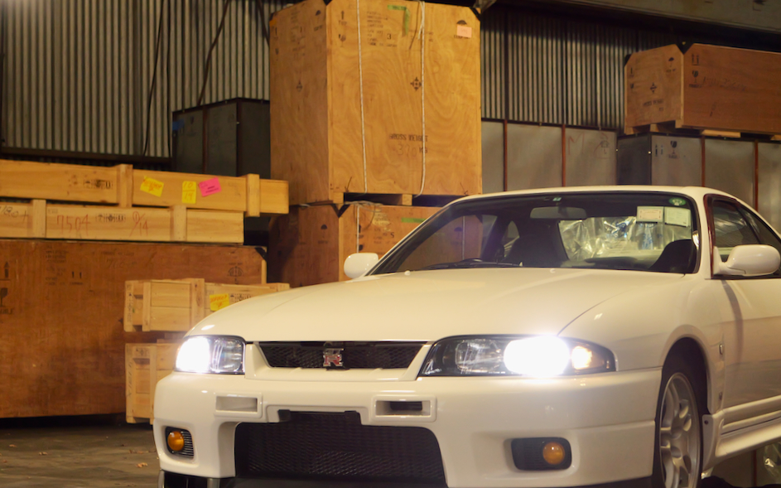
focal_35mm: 72
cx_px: 500
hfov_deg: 28.5
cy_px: 280
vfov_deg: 18.1
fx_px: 1532
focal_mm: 25
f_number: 2.5
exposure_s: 1/60
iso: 2000
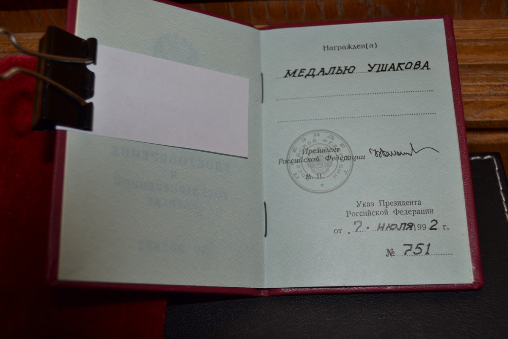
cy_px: 170
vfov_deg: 30.8
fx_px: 614
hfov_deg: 45.0
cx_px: 254
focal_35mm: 44
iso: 110
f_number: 4.5
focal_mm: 29
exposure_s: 1/30
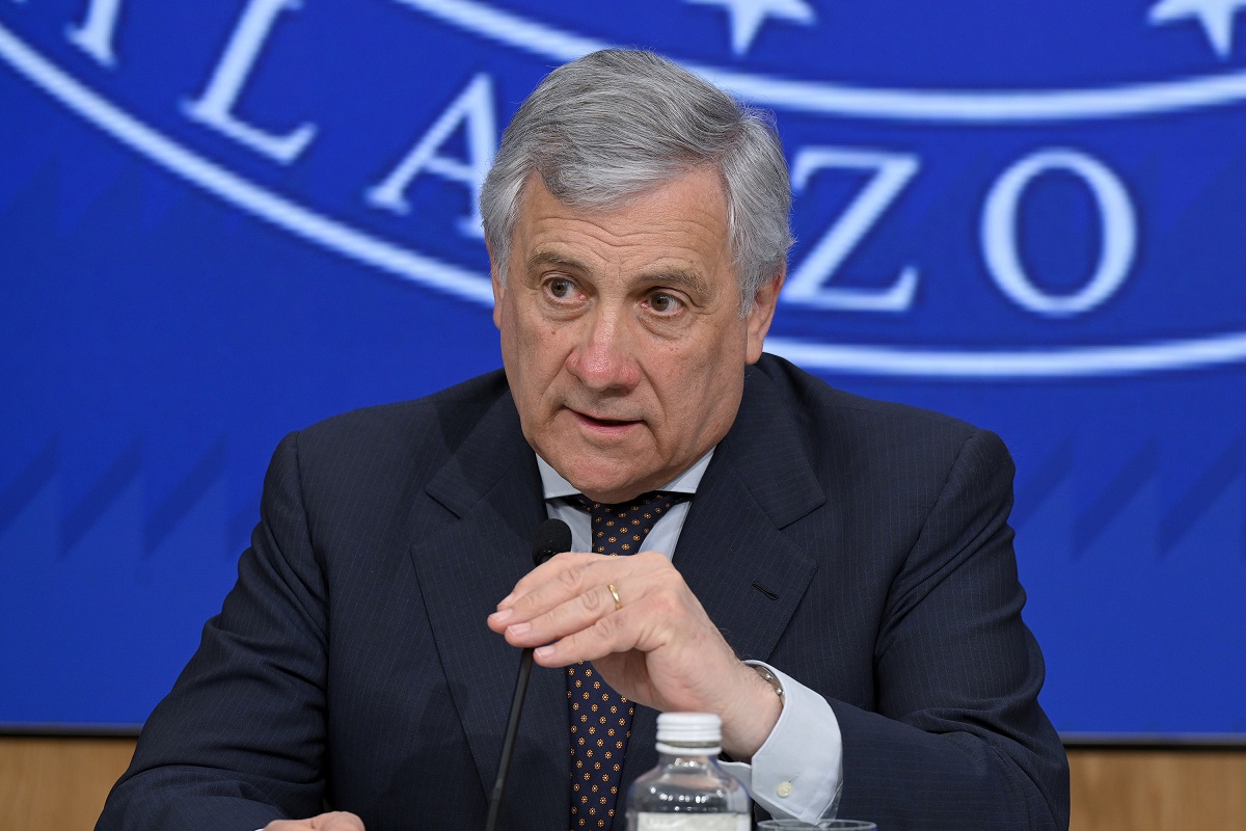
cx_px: 623
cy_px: 416
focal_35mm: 200
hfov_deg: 10.3
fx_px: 6922
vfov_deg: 6.9
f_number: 5.6
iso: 800
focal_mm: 200
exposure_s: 1/160
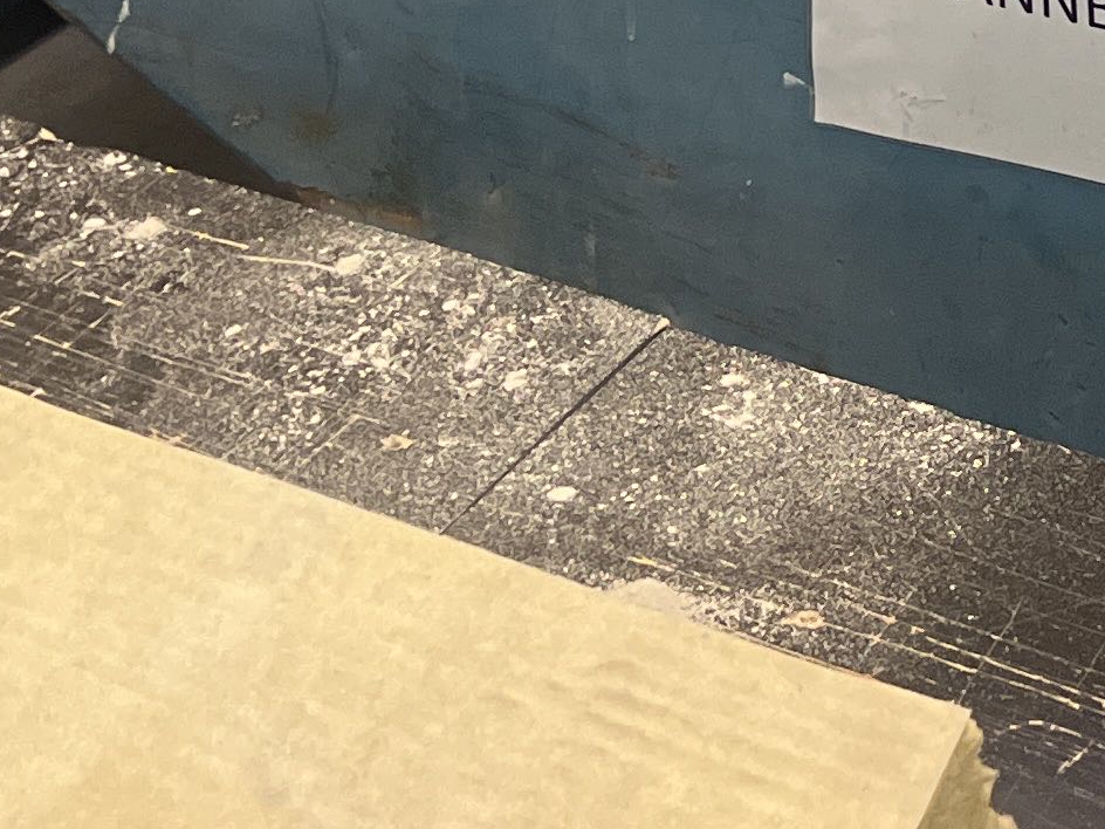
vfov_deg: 12.7
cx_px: 1264
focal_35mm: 111
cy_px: -397
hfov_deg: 17.1
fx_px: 3543
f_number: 1.5
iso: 320
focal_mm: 5.7
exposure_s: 1/50
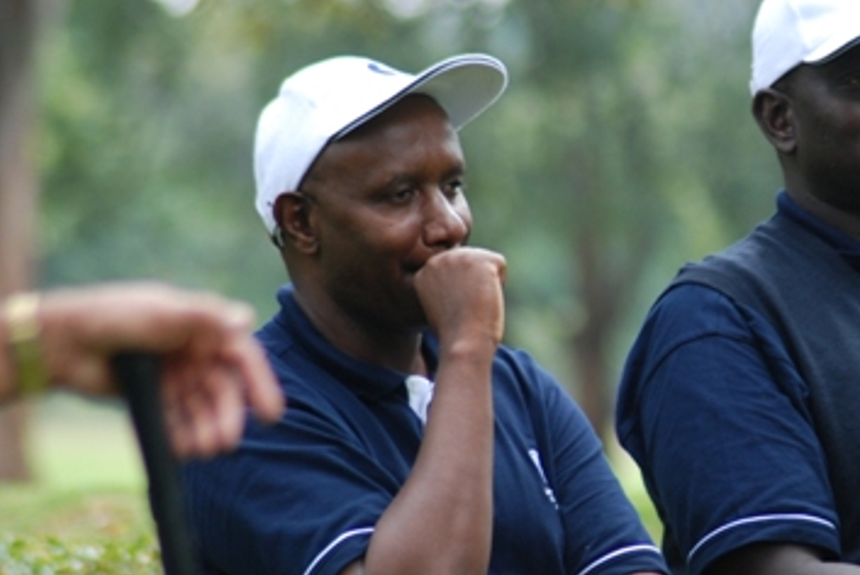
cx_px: 724
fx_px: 14321
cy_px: 370
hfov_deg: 3.4
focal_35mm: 599
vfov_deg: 2.3
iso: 320
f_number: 5
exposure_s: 1/200
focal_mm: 220
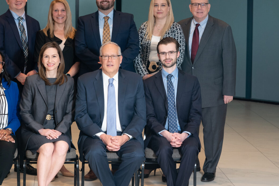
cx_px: 89
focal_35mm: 103
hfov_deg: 19.8
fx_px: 798
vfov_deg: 13.3
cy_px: 102
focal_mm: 70
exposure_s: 1/160
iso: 1600
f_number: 4.5
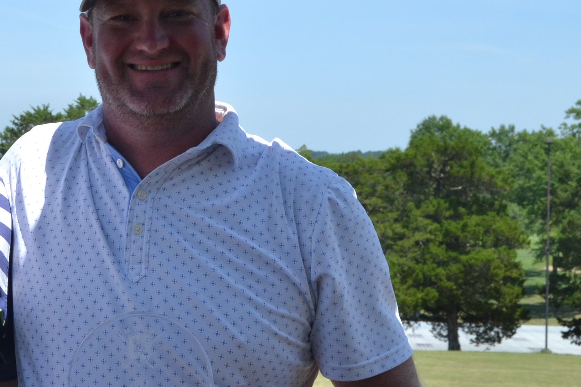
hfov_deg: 22.0
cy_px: 167
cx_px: 2
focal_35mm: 89
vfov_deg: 15.4
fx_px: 1436
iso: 800
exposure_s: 1/800
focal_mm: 28
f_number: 10
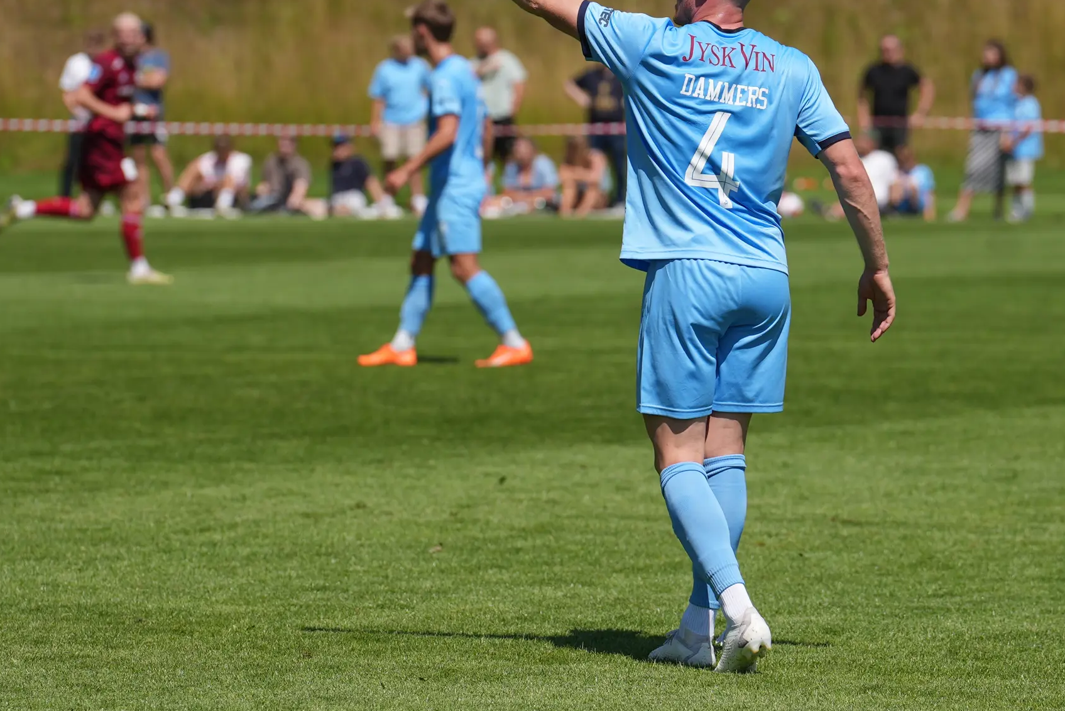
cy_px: 278
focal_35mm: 302
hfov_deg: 6.8
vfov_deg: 4.6
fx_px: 8938
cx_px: 630
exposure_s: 1/800
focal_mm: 200
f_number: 4.5
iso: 80
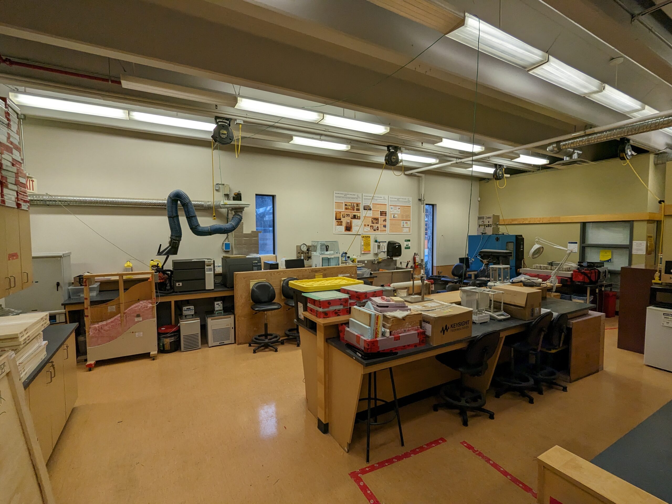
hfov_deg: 94.5
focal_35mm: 16
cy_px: 252
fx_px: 311
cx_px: 336
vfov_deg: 78.1
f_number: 2.2
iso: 135
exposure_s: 1/120
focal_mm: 2.35
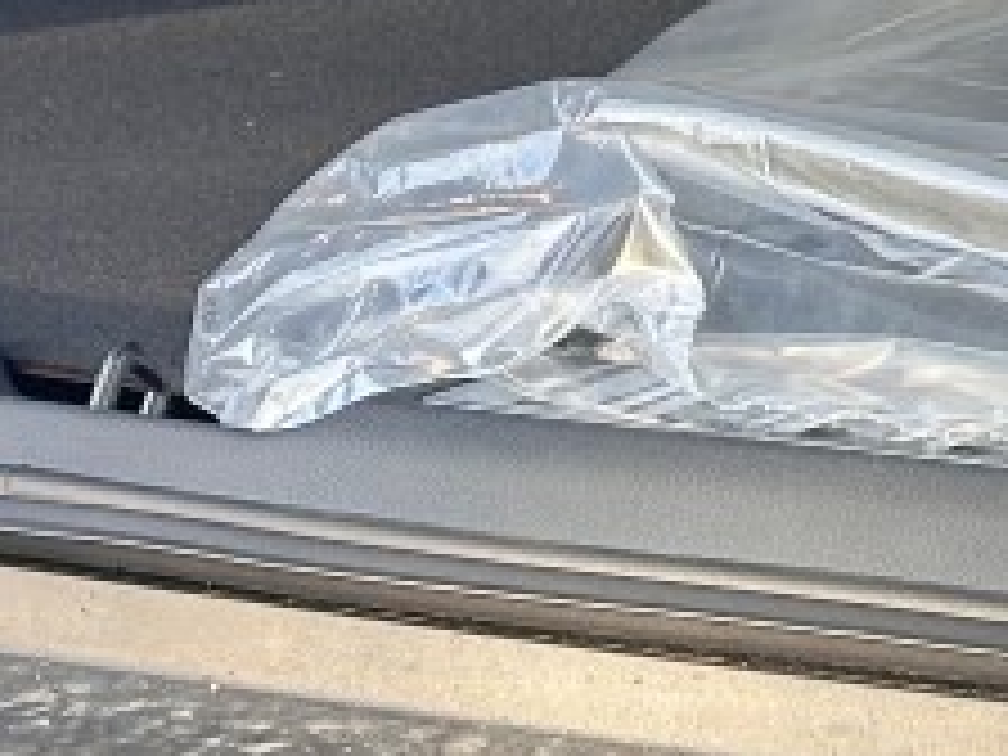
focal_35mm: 219
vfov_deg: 6.6
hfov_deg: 9.0
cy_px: -792
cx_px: 810
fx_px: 6377
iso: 80
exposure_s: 1/132
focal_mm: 6.86
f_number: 1.78
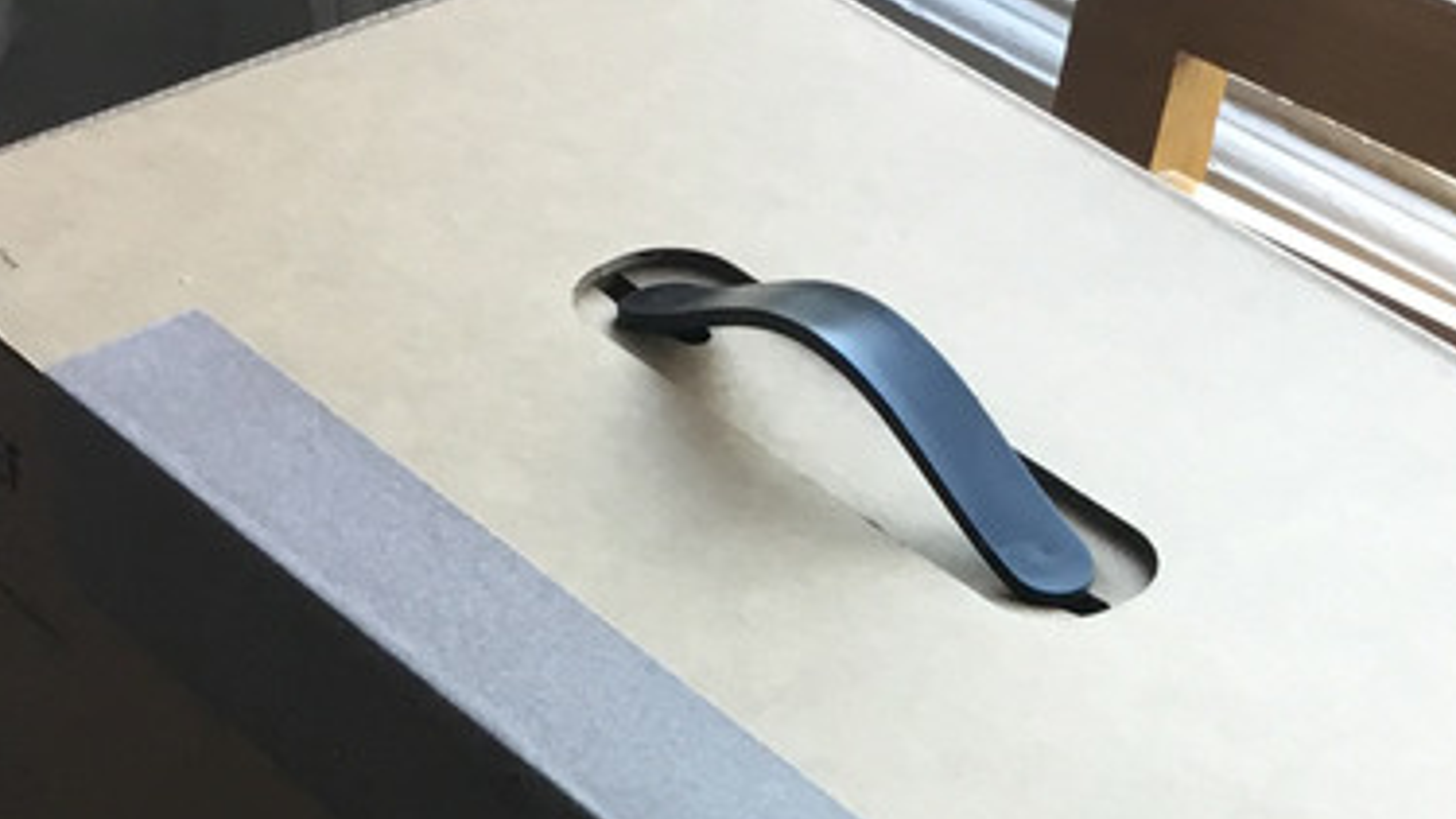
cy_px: 1265
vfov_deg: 12.0
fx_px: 3707
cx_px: 759
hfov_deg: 22.2
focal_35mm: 96
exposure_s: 1/33
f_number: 2.4
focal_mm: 3.3
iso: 64
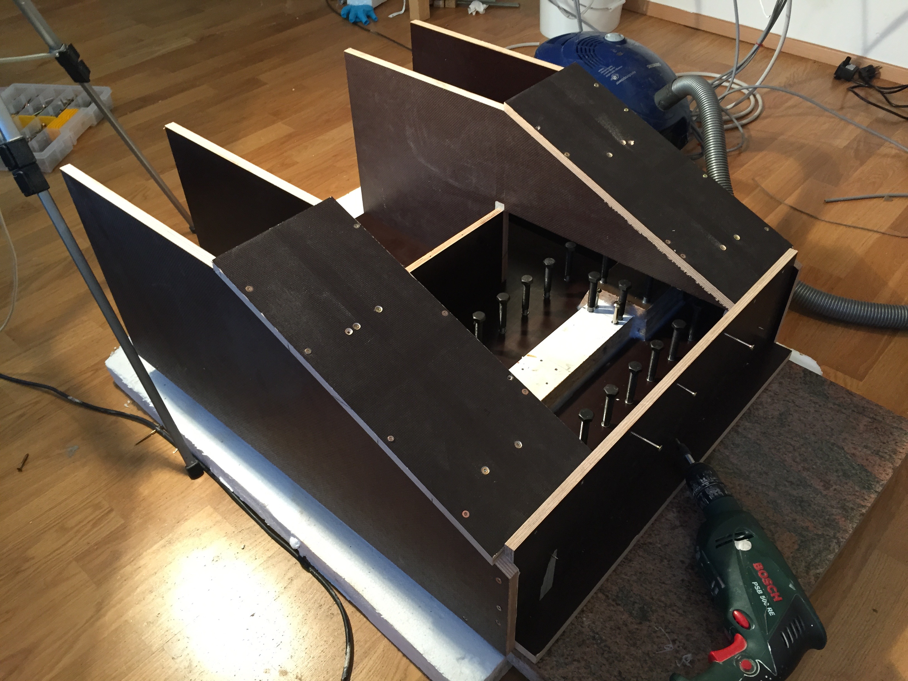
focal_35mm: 29
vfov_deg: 48.2
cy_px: 340
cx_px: 454
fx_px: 761
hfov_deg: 61.7
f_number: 2.2
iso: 125
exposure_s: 1/30
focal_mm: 4.15
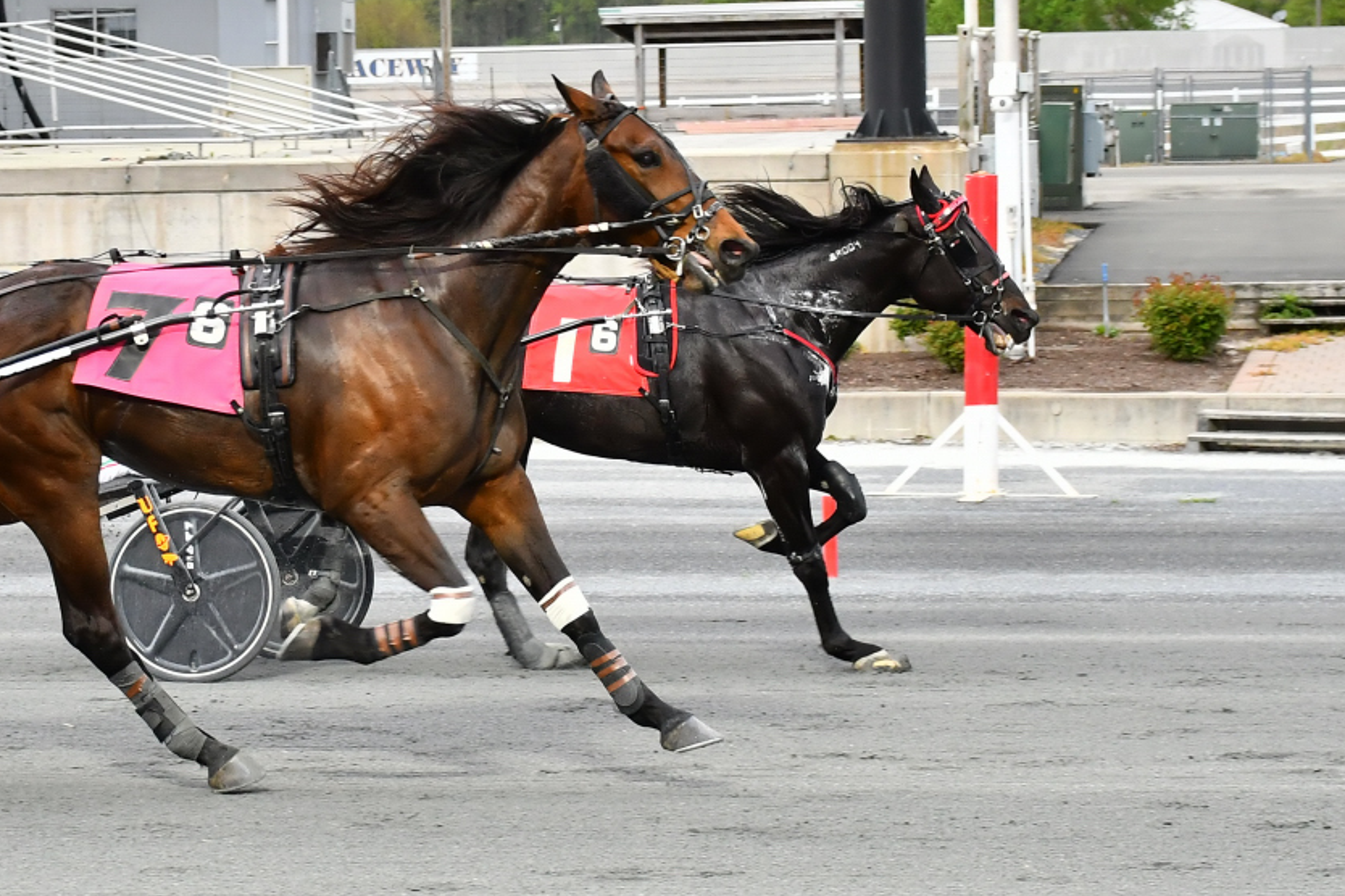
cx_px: 553
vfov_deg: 19.5
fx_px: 2615
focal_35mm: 70
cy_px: 422
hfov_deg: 28.8
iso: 800
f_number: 5.6
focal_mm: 38
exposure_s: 1/800
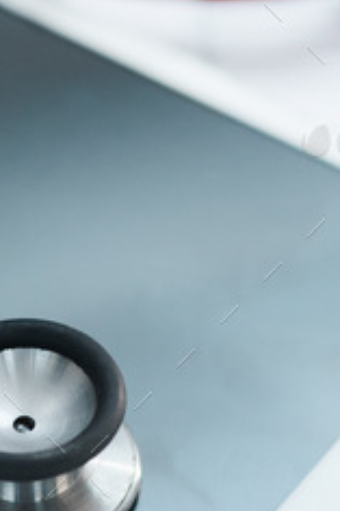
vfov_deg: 6.5
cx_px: 67
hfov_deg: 4.3
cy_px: 123
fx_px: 4525
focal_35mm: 319
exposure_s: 1/320
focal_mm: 85
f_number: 2
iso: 200
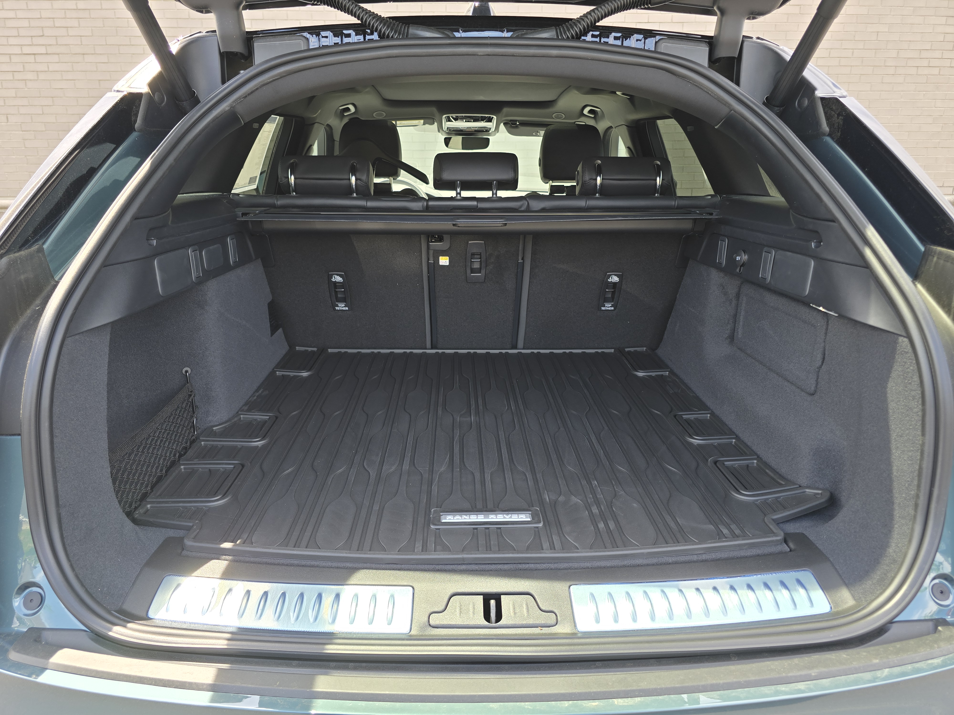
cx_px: 477
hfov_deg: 73.9
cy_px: 358
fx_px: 634
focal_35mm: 23
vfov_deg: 58.9
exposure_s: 1/180
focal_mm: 6.3
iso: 32
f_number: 1.7
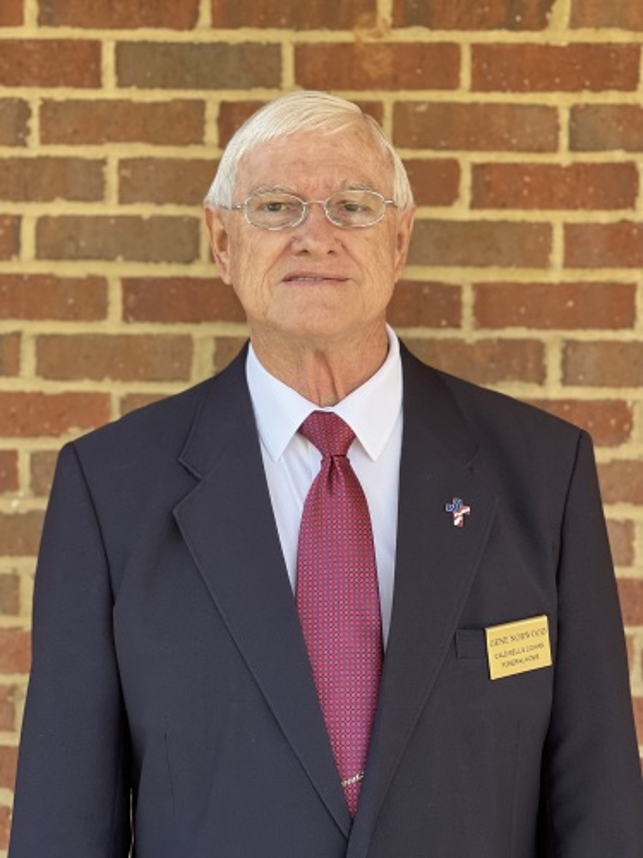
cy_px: 429
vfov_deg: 25.3
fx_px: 1907
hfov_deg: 19.1
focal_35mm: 77
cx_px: 322
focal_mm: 9
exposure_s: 1/121
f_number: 2.8
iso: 80
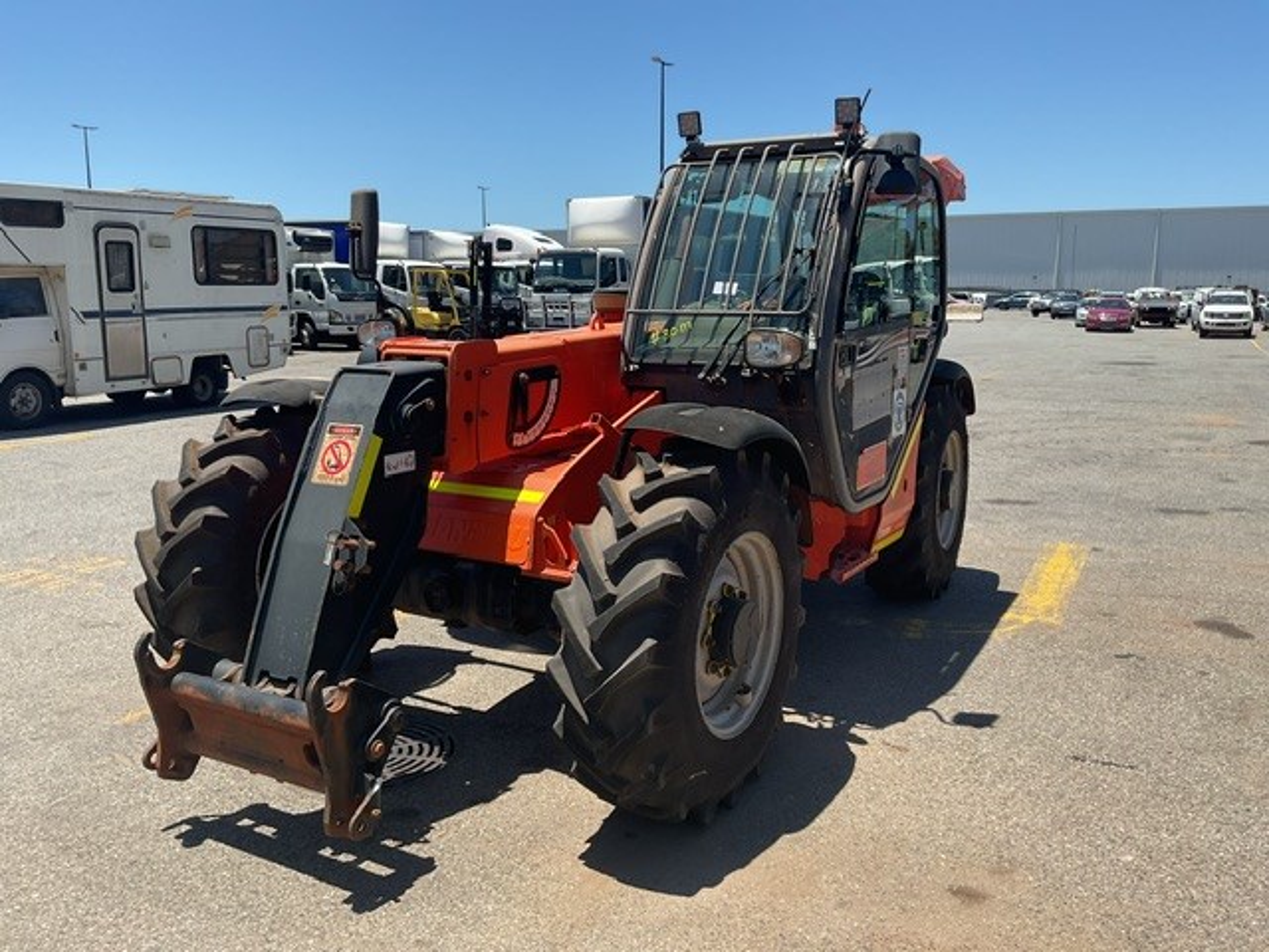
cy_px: 476
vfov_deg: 48.2
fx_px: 1063
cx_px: 634
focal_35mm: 29
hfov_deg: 61.7
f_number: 1.8
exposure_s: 1/1490
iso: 16
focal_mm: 3
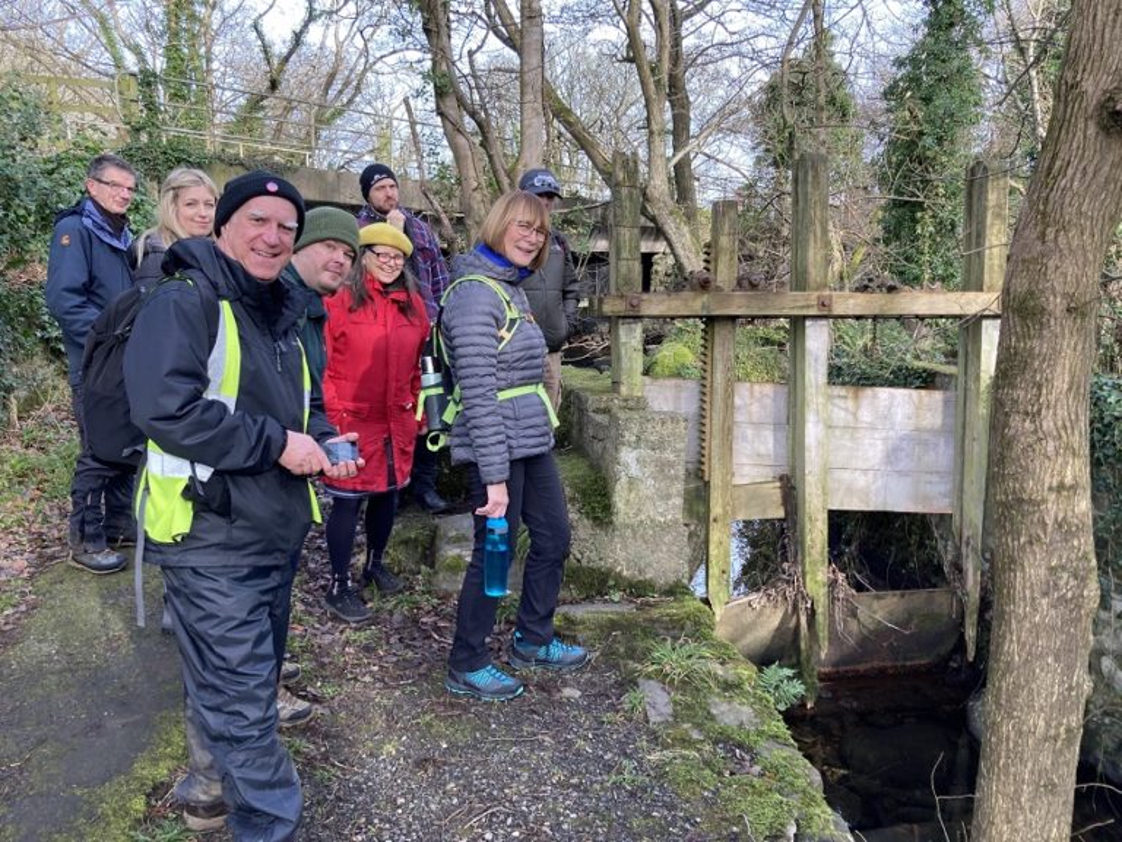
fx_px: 908
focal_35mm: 28
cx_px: 561
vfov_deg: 49.7
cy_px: 421
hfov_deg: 63.4
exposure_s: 1/121
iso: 25
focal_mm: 3.99
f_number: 1.8
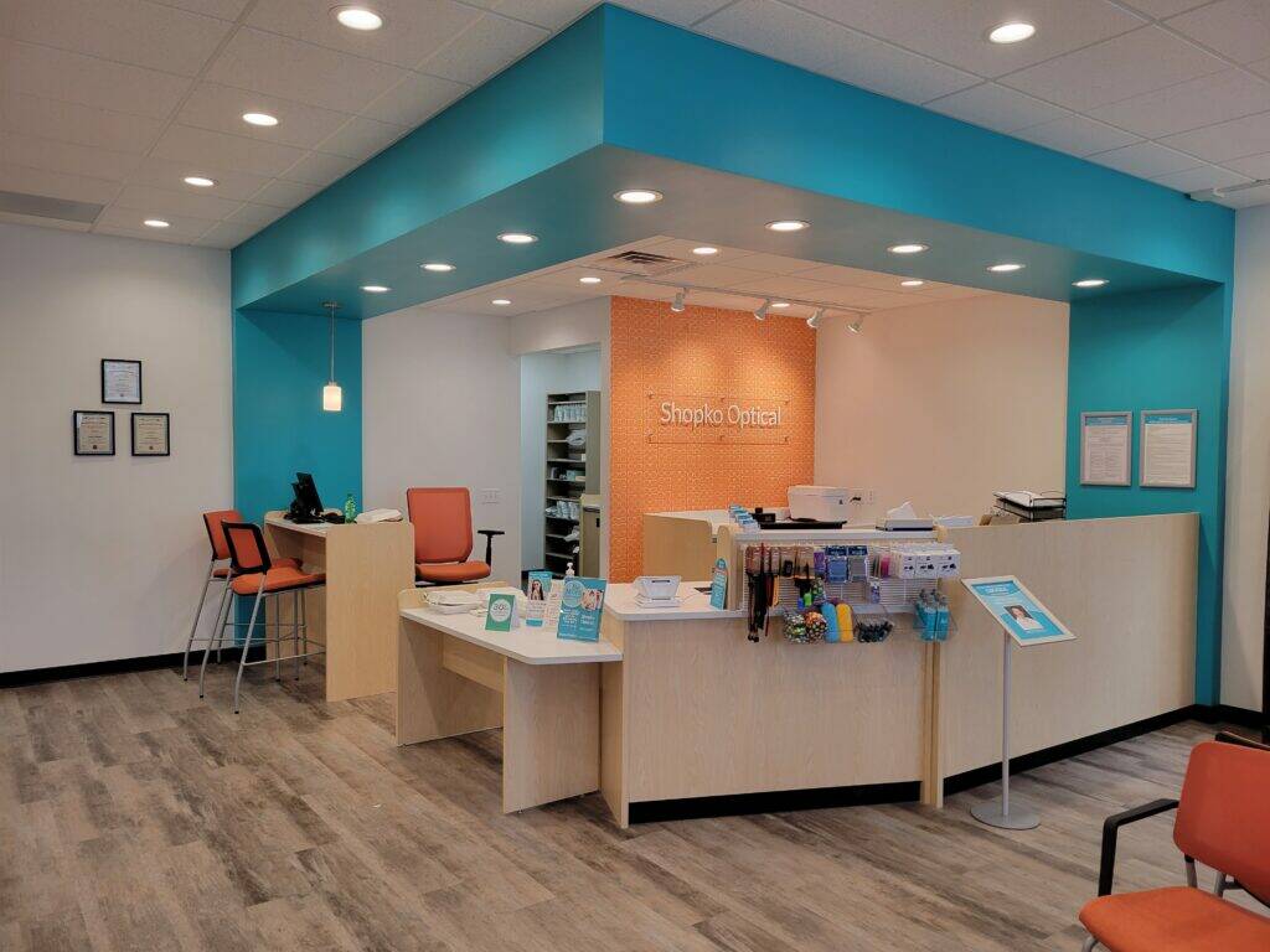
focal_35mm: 26
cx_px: 635
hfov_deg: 67.3
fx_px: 954
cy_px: 476
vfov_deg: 53.1
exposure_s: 1/120
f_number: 1.8
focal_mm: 5.4
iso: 80
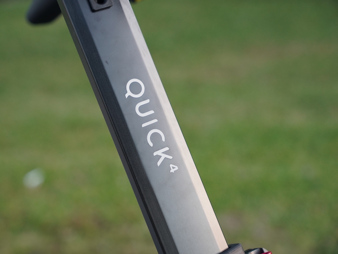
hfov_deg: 26.5
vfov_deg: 20.0
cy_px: 126
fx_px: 718
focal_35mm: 74
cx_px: 154
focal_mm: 45
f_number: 3.2
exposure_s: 1/80
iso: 500
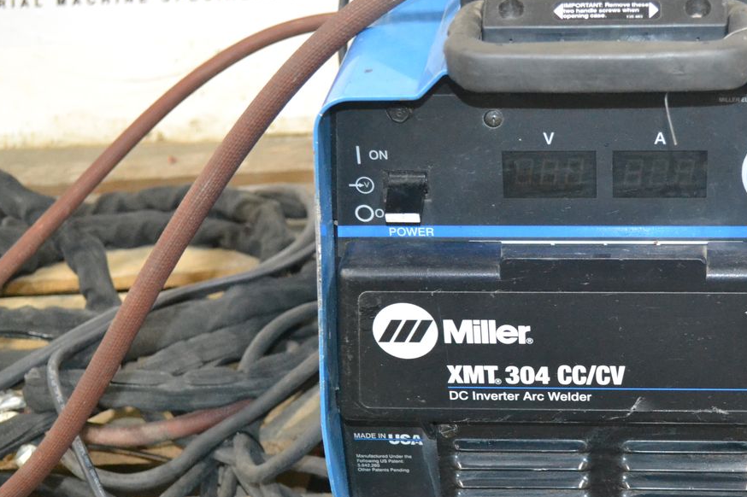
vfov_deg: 19.7
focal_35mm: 69
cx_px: 553
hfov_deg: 28.9
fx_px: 1427
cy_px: 329
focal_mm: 29
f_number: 4.5
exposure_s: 1/60
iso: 3200
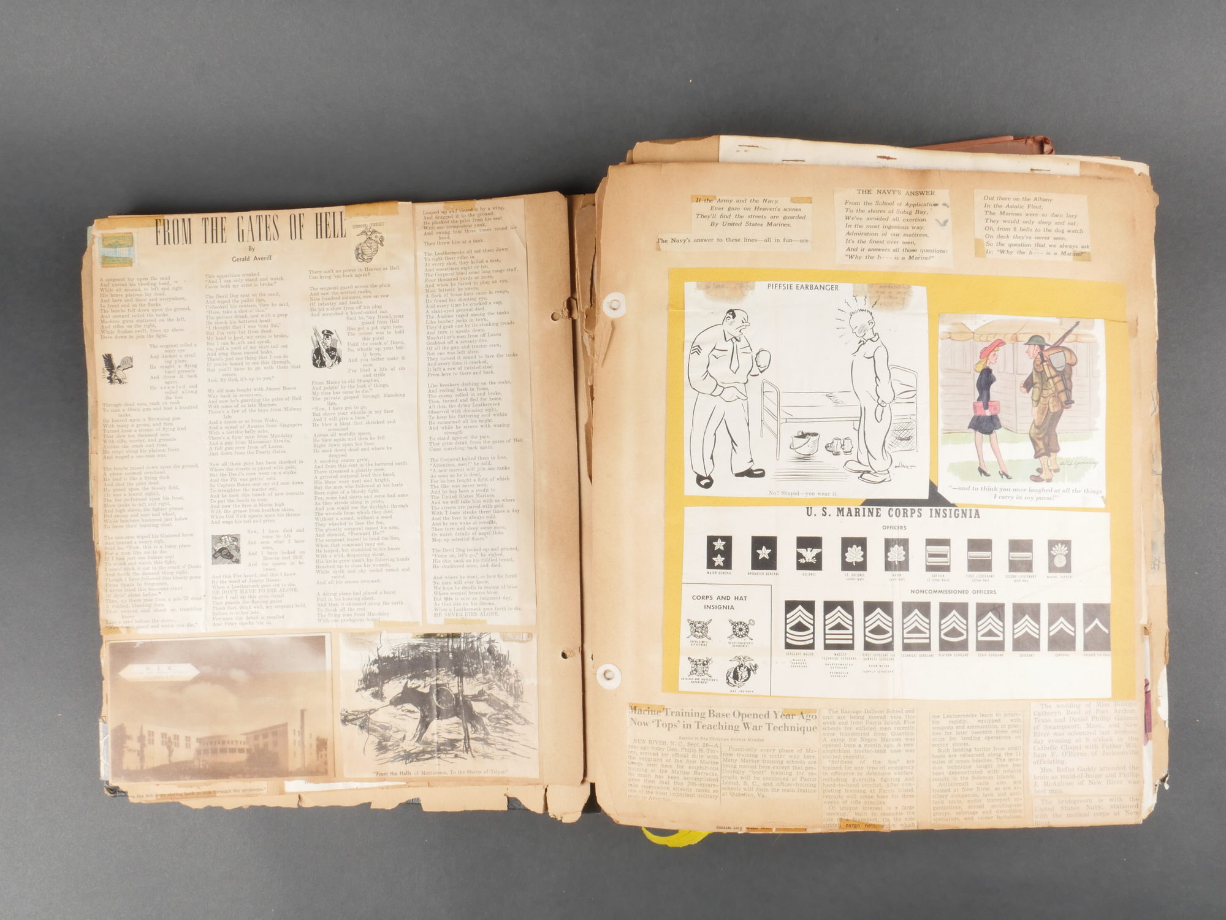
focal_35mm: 28
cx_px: 613
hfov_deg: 63.4
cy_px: 460
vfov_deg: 49.7
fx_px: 992
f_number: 18
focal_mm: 14
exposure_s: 1/200
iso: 200
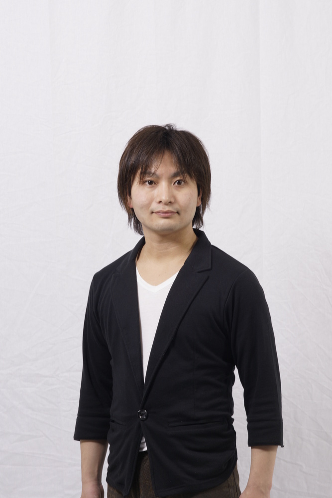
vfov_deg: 13.7
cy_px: 249
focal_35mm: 150
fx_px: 2074
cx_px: 166
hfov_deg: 9.2
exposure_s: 1/60
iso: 200
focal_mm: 100
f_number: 9
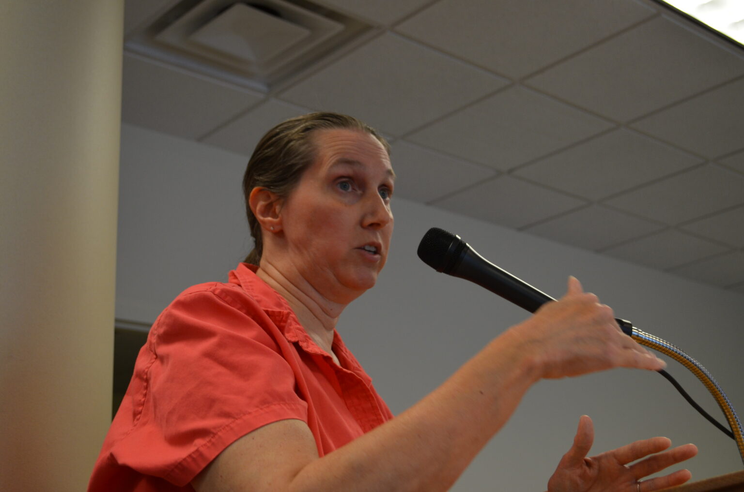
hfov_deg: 36.9
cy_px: 246
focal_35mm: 54
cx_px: 372
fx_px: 1114
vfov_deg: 24.9
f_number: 5
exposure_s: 1/60
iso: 500
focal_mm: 36
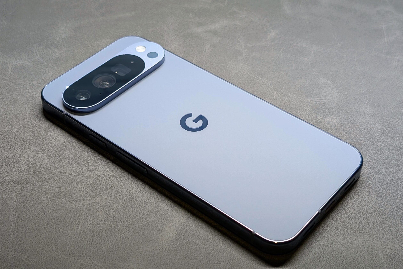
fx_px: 582
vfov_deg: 26.0
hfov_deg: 38.2
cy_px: 146
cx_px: 200
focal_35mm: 52
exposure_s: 1/23.8
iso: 43
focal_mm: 6.9
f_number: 1.68
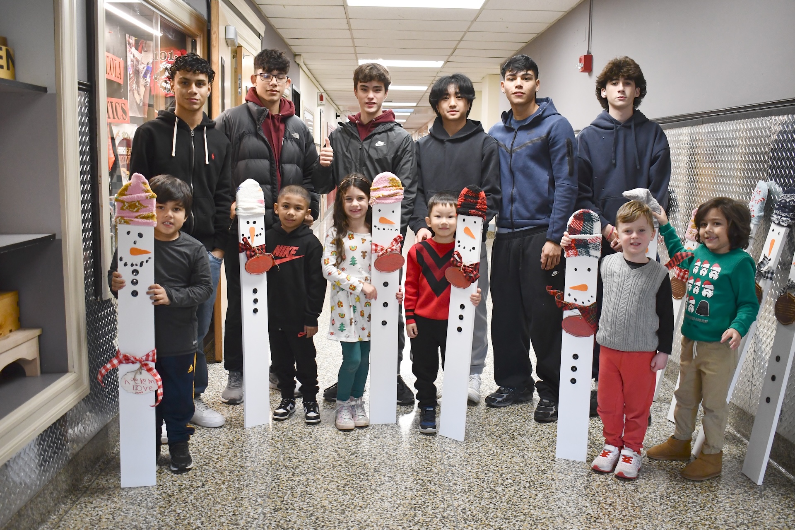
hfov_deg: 55.8
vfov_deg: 38.9
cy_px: 265
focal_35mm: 34
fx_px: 751
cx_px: 398
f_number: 3.8
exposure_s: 1/125
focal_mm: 23
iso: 2000
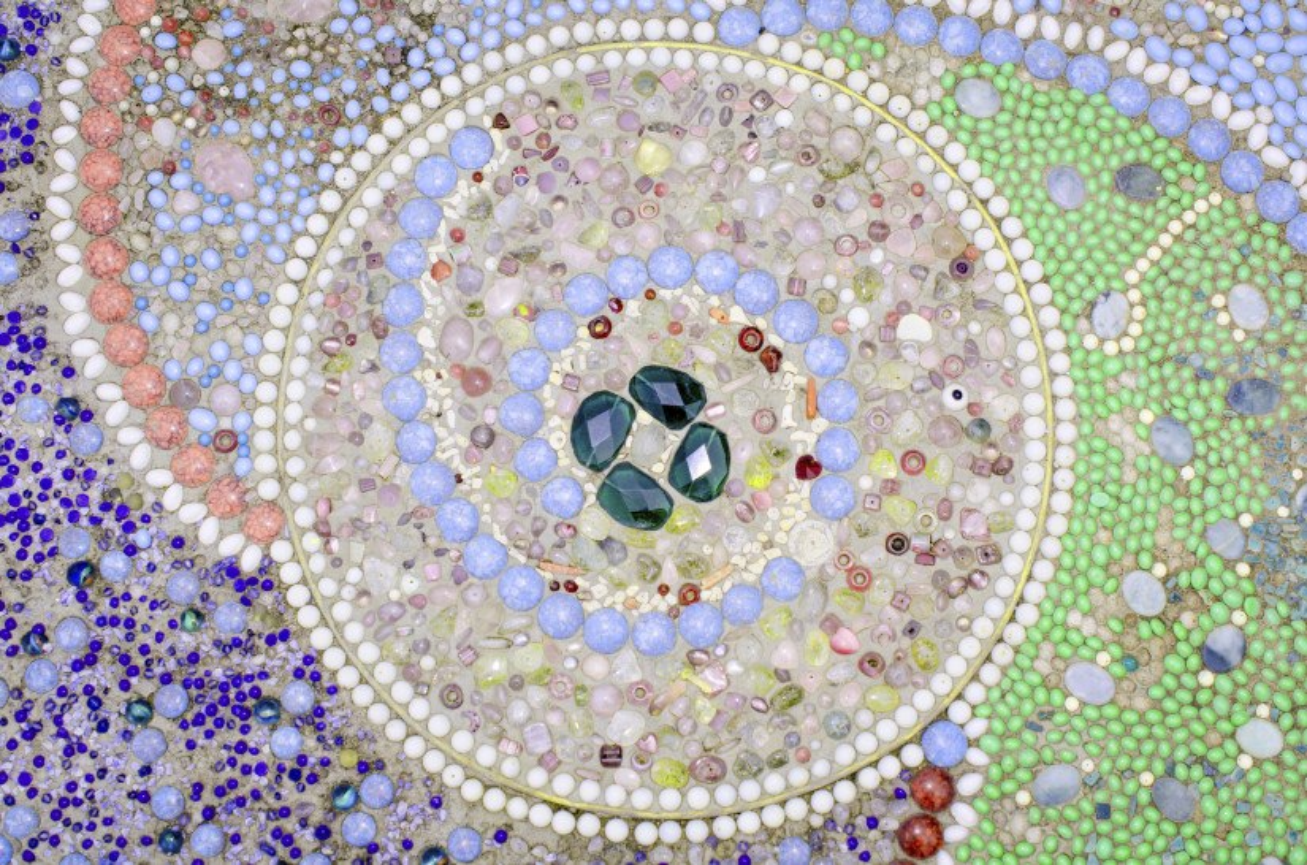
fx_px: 2173
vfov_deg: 22.5
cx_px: 654
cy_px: 432
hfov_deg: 33.5
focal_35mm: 60
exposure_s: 1/400
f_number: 8
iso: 100
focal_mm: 40
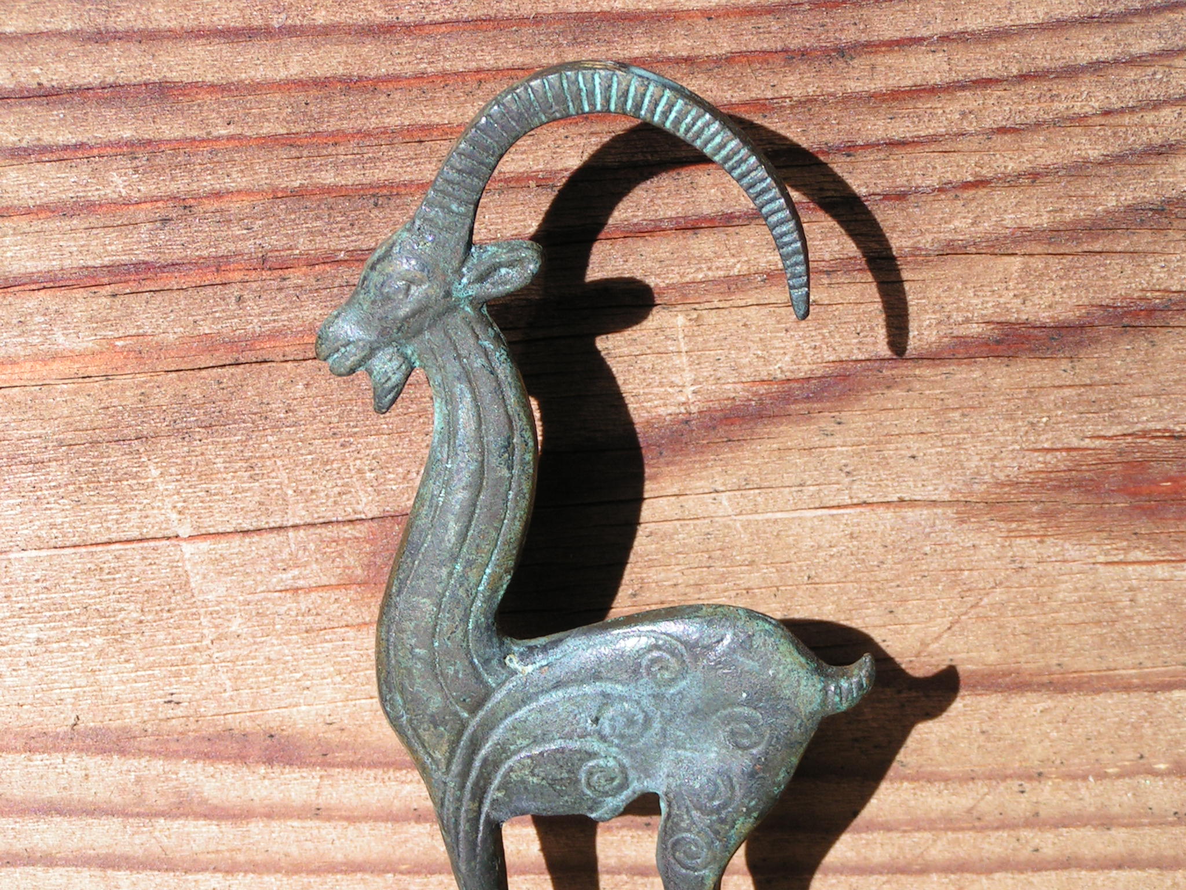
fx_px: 3700
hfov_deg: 18.2
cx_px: 593
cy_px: 445
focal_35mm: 108
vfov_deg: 13.7
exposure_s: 1/250
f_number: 5.6
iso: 50
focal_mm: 16.6
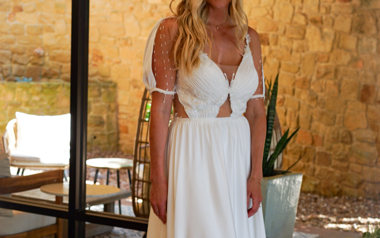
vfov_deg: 15.3
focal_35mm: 85
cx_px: 191
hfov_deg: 24.4
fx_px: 880
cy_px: 189
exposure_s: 1/80
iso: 100
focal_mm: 55
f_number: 4.5
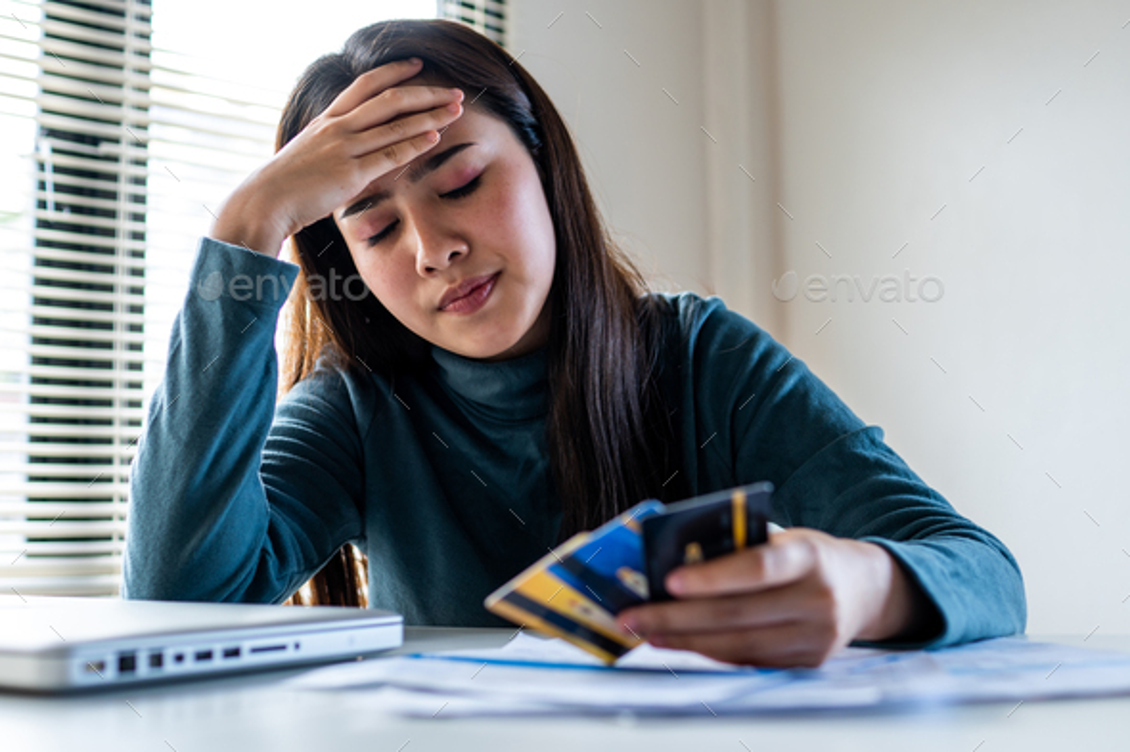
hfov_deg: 43.6
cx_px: 565
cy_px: 376
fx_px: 1412
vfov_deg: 29.8
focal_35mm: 45
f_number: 2.5
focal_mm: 30
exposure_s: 1/160
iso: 100
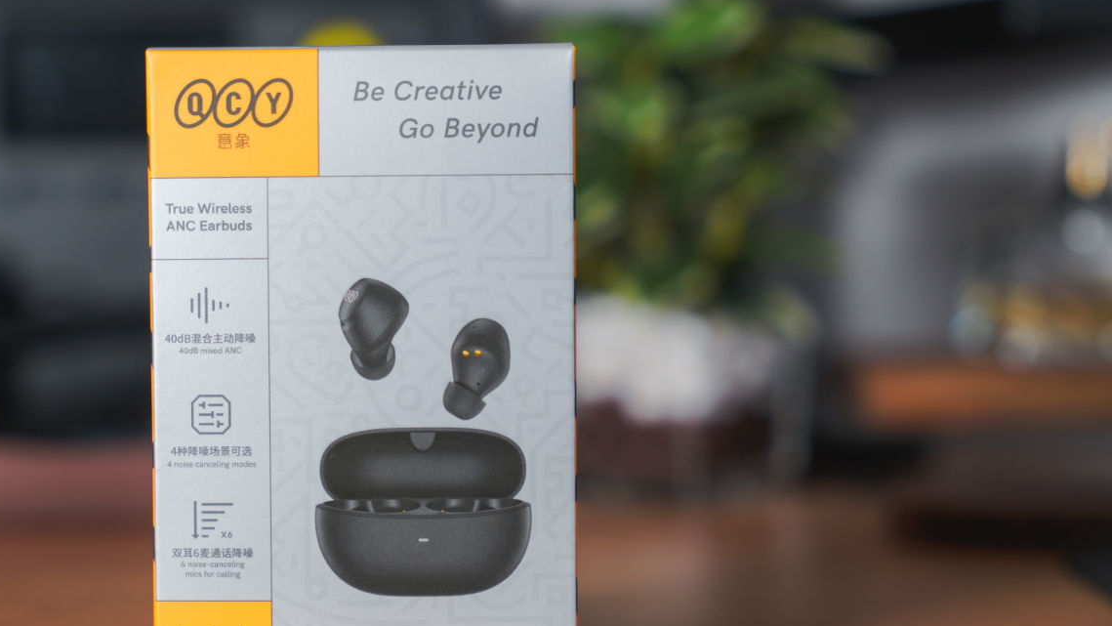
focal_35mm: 103
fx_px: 3037
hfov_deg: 20.7
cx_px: 348
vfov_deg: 11.8
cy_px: 340
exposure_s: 1/80
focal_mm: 70
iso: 160
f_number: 2.8
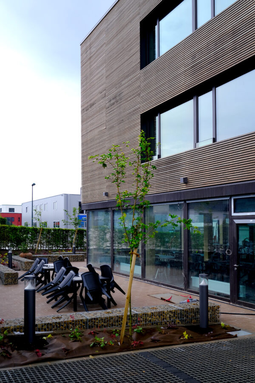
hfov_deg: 37.9
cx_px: 128
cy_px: 192
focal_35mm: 35
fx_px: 372
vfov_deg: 54.4
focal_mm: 23
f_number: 4.5
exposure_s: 1/800
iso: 250
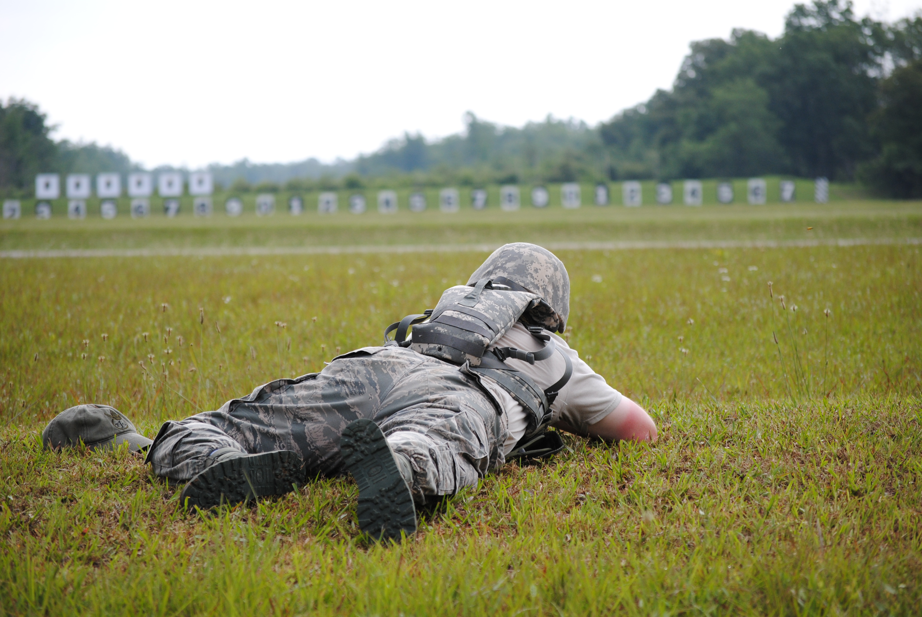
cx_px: 461
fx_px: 3923
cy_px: 308
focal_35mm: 153
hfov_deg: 13.4
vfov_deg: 9.0
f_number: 4.5
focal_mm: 102
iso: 200
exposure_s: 1/640
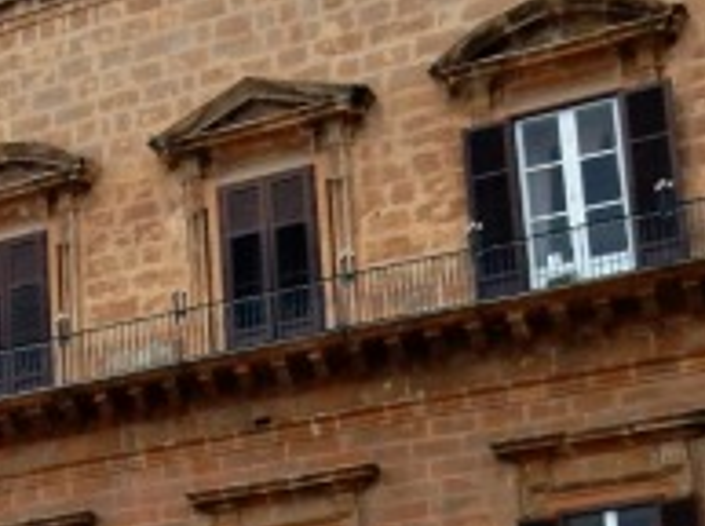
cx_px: -500
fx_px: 2216
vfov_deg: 13.2
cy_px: 605
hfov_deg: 15.8
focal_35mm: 109
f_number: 4
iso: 125
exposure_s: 1/640
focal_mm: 5.4
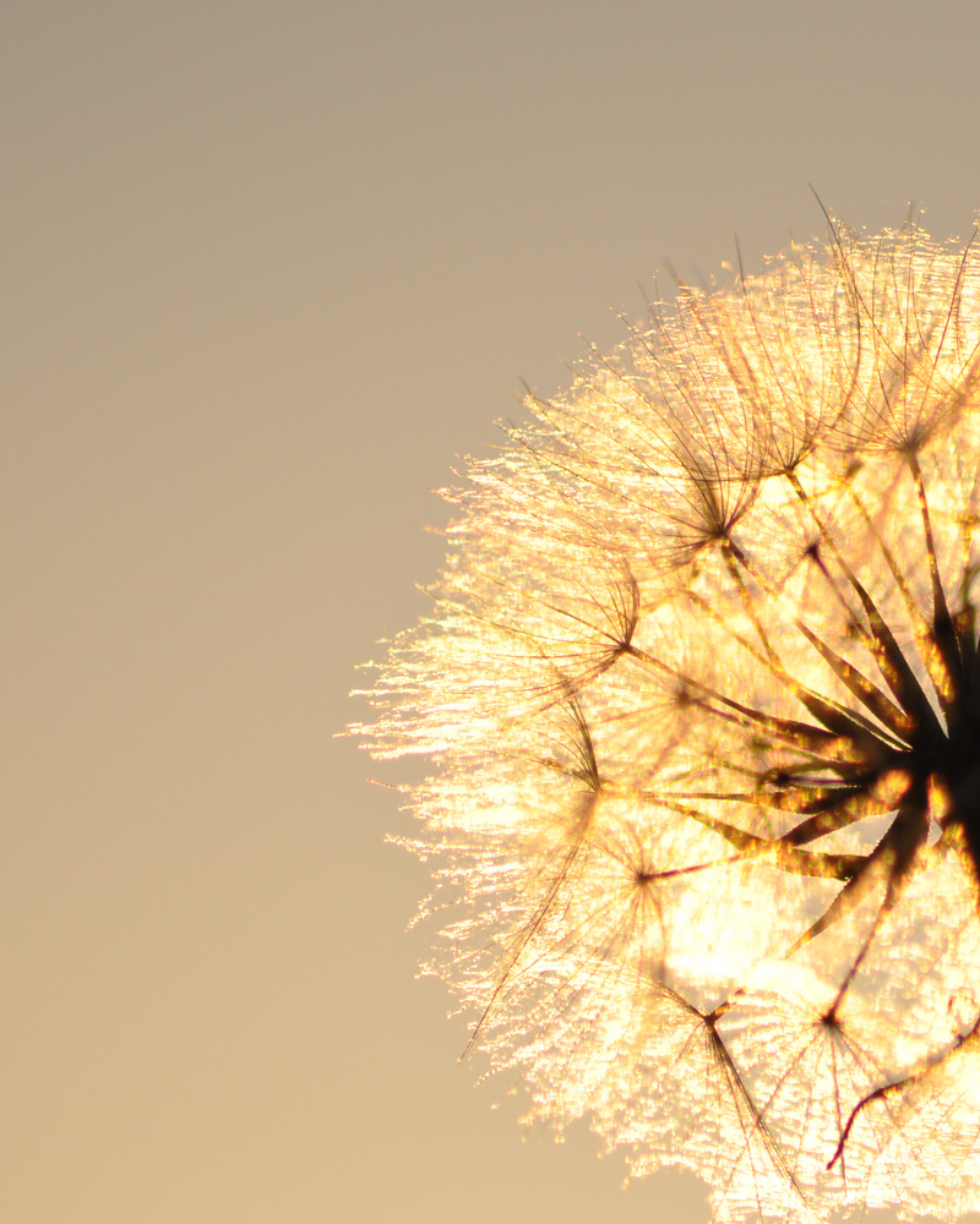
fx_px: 24871
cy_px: 646
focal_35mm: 686
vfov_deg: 2.8
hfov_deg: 2.3
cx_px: 788
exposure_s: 1/2500
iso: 200
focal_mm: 300
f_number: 6.3
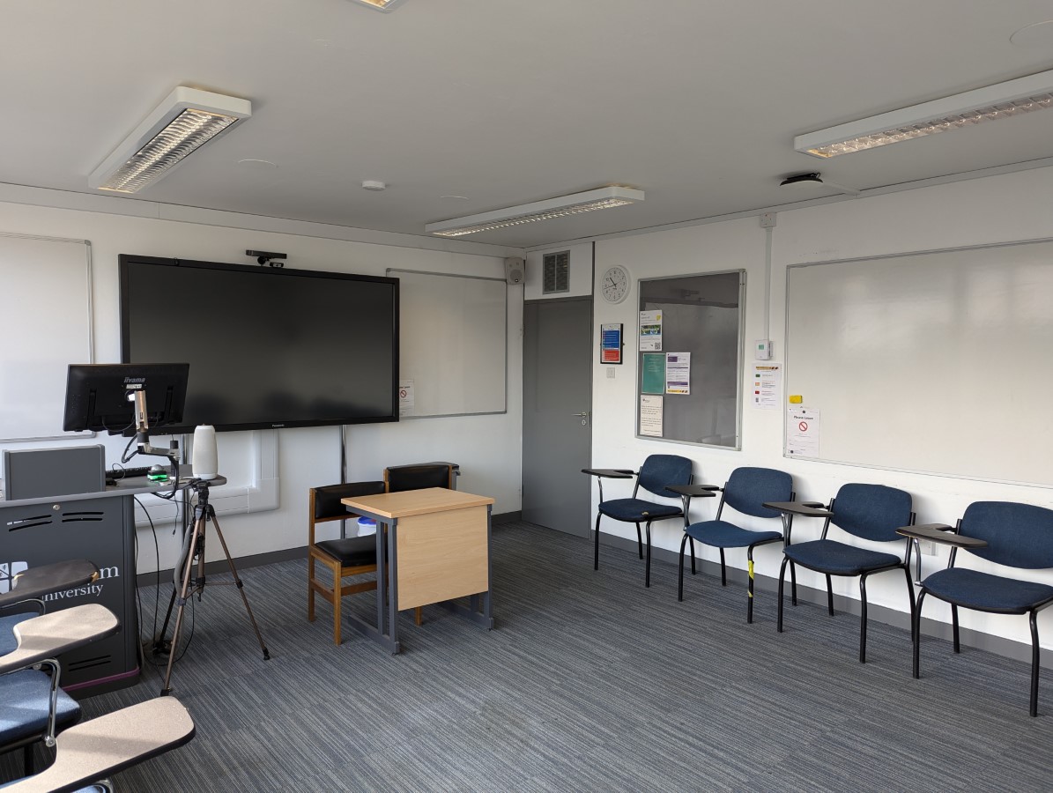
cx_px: 526
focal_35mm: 24
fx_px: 731
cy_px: 396
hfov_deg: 71.5
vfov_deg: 56.9
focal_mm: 6.81
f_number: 1.85
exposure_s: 1/102
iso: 44
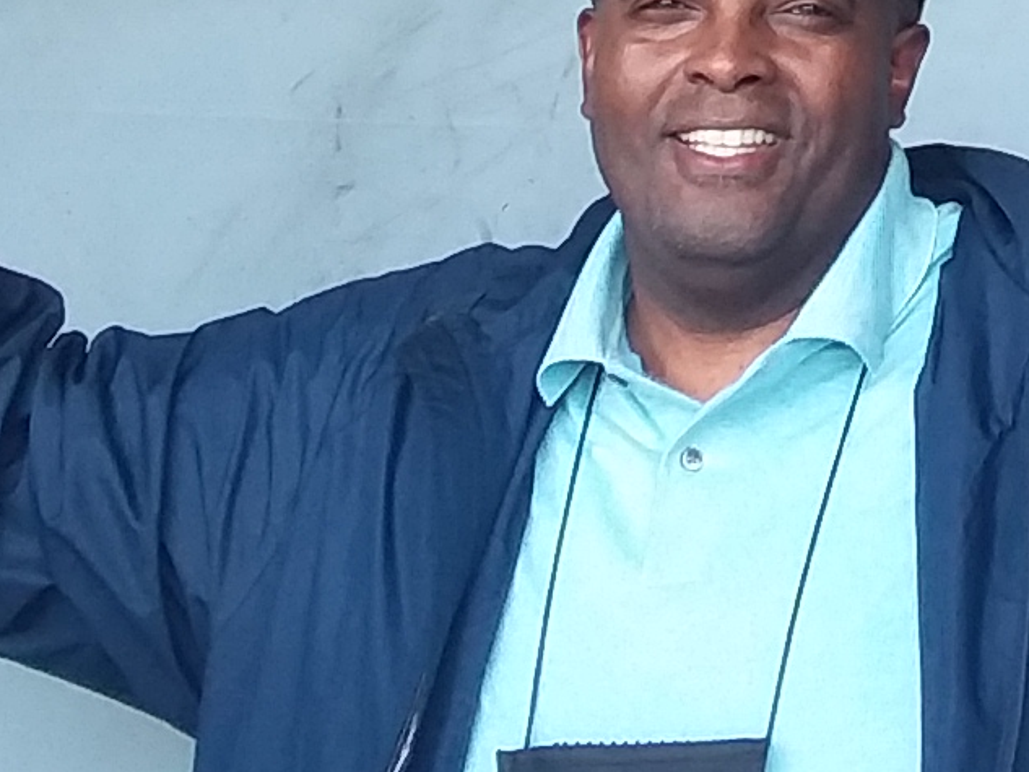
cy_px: -686
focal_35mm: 118
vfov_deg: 11.5
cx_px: 1382
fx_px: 3508
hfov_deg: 15.8
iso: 40
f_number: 1.9
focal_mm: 2.47
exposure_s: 1/120
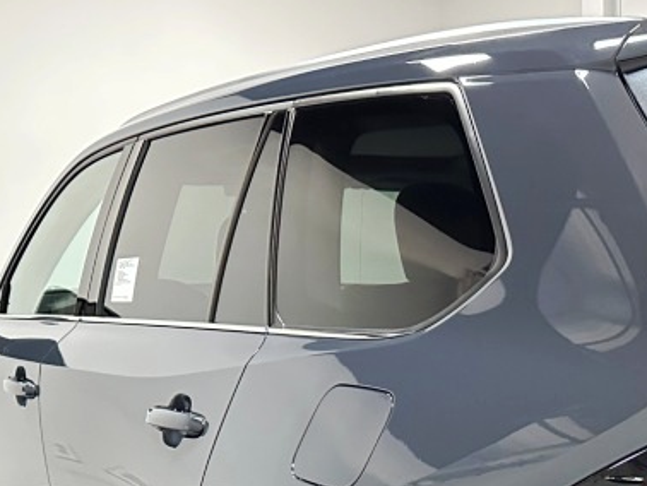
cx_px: 637
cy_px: 599
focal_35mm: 65
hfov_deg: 28.1
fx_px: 1216
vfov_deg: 20.9
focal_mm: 6.86
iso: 800
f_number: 1.78
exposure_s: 1/60
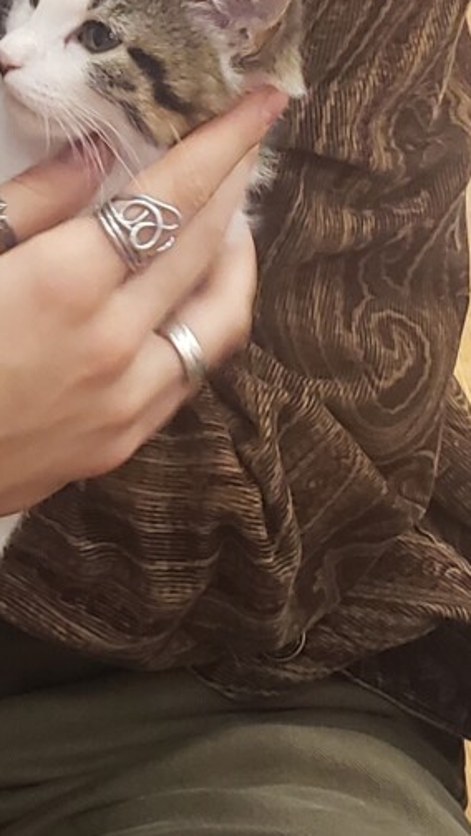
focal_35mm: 115
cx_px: 75
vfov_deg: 17.8
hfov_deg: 10.5
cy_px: -129
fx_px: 2550
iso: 250
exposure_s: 1/30
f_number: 2.4
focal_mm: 4.3
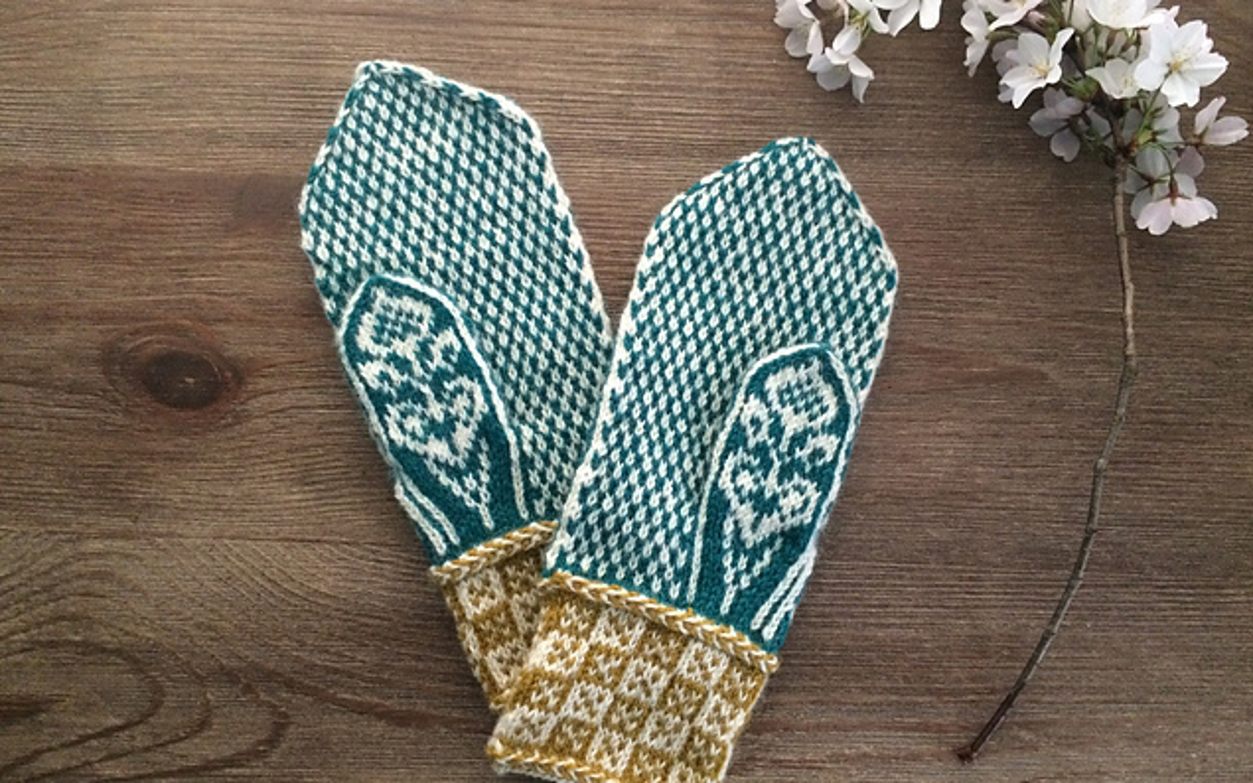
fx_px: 1059
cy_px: 396
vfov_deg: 40.6
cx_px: 629
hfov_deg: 61.2
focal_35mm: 31
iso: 320
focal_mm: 4.15
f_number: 2.2
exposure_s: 1/30
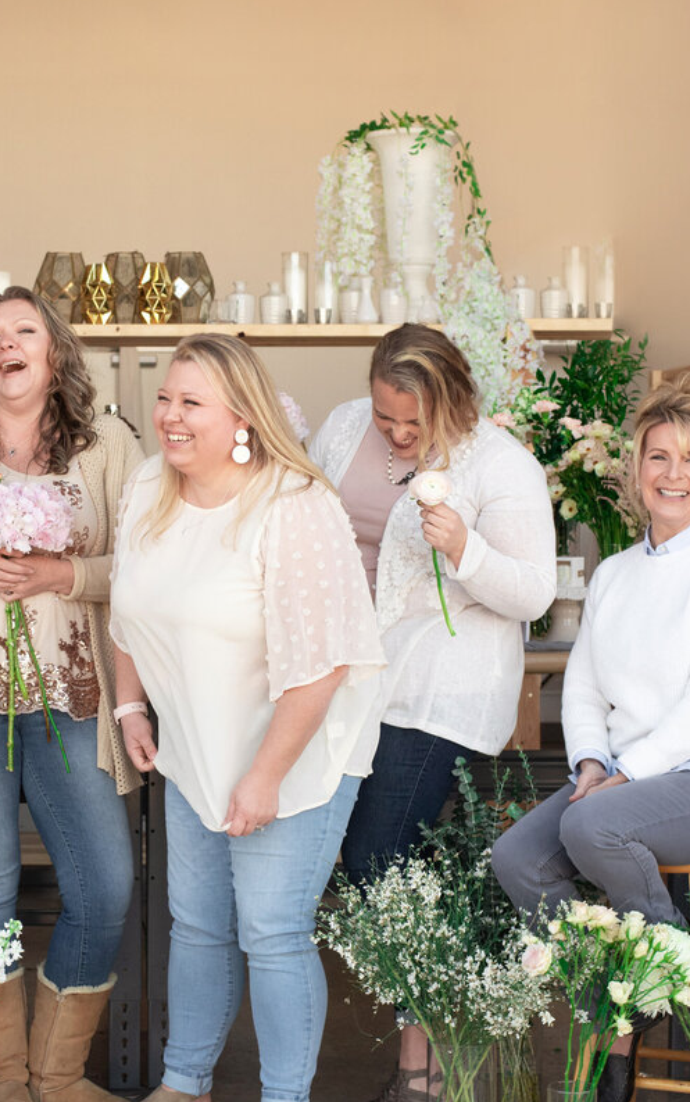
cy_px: 552
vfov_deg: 26.8
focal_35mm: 77
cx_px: 192
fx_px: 2314
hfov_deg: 16.9
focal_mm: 50
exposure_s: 1/800
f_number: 7.1
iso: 2000
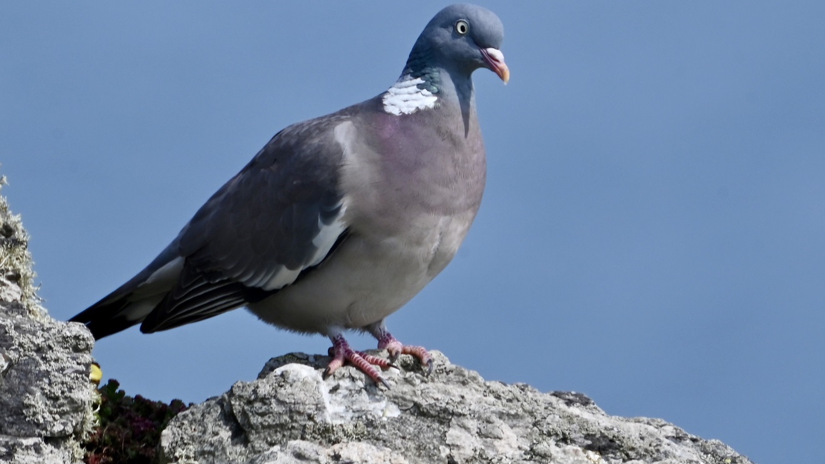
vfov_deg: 1.4
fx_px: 18354
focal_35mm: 839
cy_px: 199
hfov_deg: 2.6
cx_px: 412
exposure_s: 1/500
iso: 320
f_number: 11
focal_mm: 800
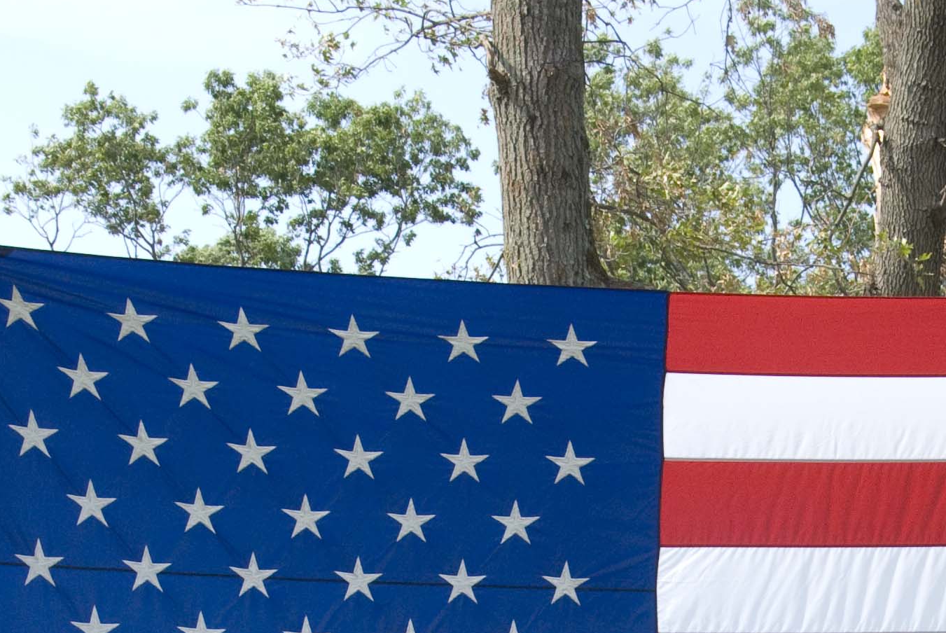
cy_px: 868
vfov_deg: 10.4
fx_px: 3393
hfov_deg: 15.7
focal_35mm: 129
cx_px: 834
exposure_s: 1/320
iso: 400
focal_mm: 30
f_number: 9
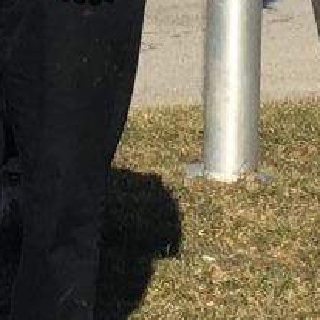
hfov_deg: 6.9
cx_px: 153
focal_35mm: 254
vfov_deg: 6.4
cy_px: -580
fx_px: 2657
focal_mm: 4.15
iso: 25
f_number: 2.2
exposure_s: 1/1876
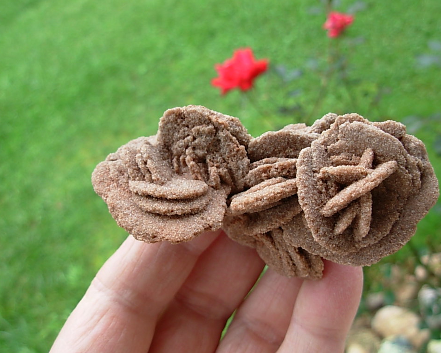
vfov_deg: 37.3
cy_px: 178
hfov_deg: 45.8
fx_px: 522
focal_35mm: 40
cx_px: 224
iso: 50
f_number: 2.9
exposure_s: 1/148
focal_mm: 6.3
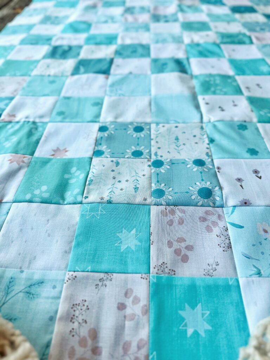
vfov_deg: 71.6
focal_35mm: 24
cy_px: 180
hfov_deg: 56.8
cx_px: 135
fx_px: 250
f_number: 1.78
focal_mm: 6.86
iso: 80
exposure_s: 1/604
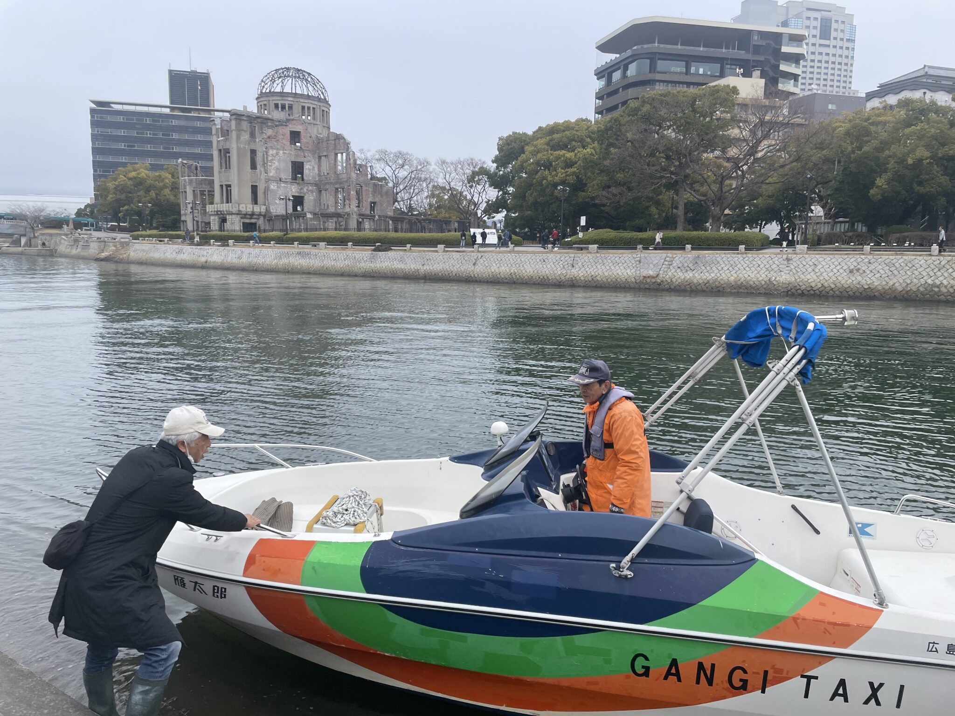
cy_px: 358
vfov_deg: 53.1
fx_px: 717
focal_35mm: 26
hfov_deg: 67.3
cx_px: 478
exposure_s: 1/678
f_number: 1.6
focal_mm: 4.2
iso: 32
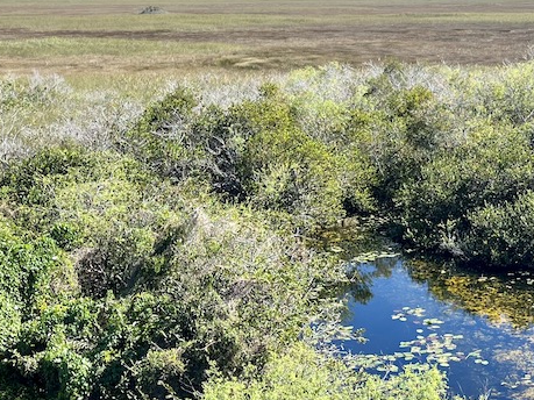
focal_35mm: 68
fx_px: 1049
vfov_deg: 21.5
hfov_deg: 27.7
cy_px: 109
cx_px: 457
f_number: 1.6
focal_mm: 5.1
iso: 50
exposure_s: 1/1075
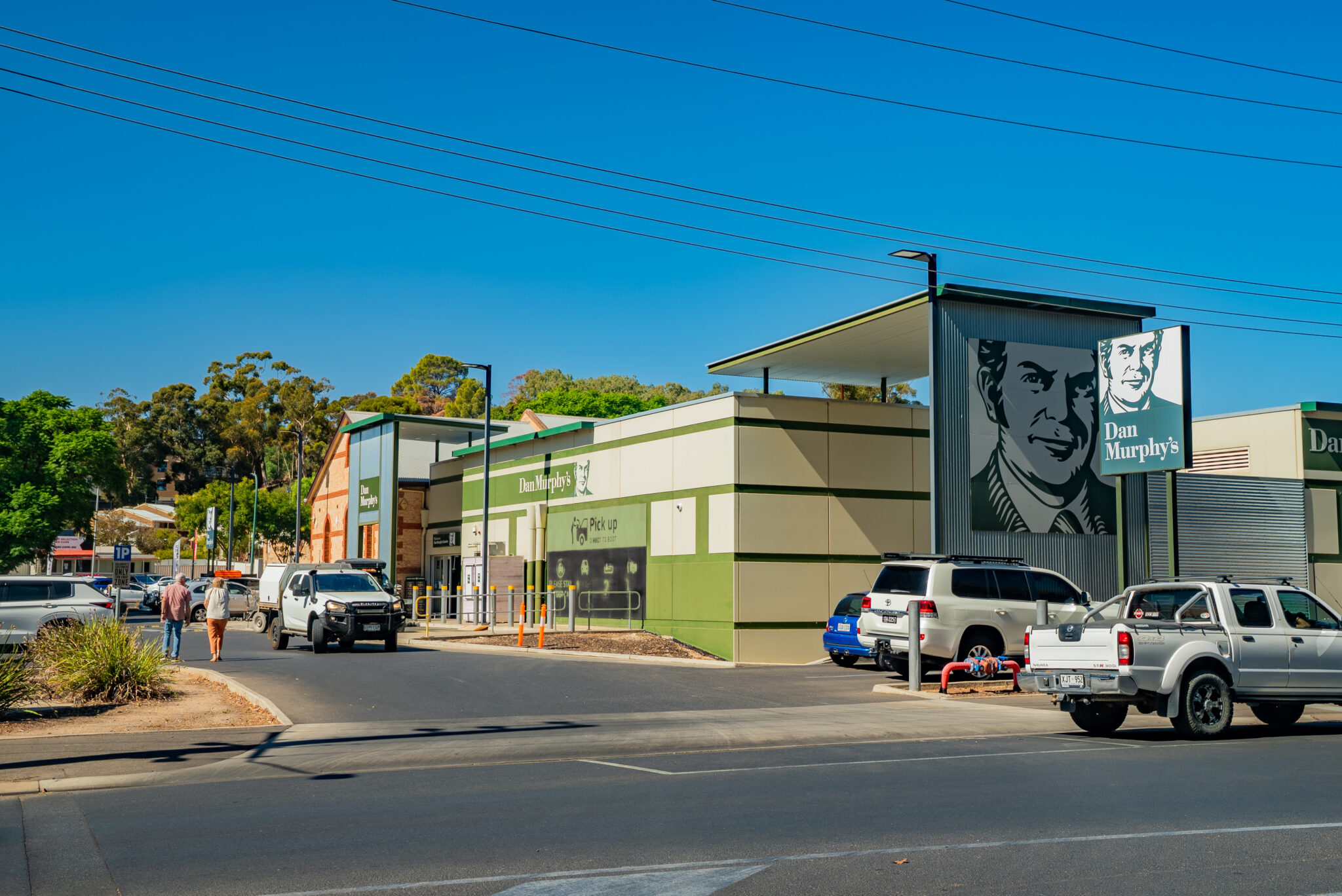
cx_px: 671
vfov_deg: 32.7
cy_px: 448
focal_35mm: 41
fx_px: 1529
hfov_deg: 47.4
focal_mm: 41
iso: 80
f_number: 9
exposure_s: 1/160
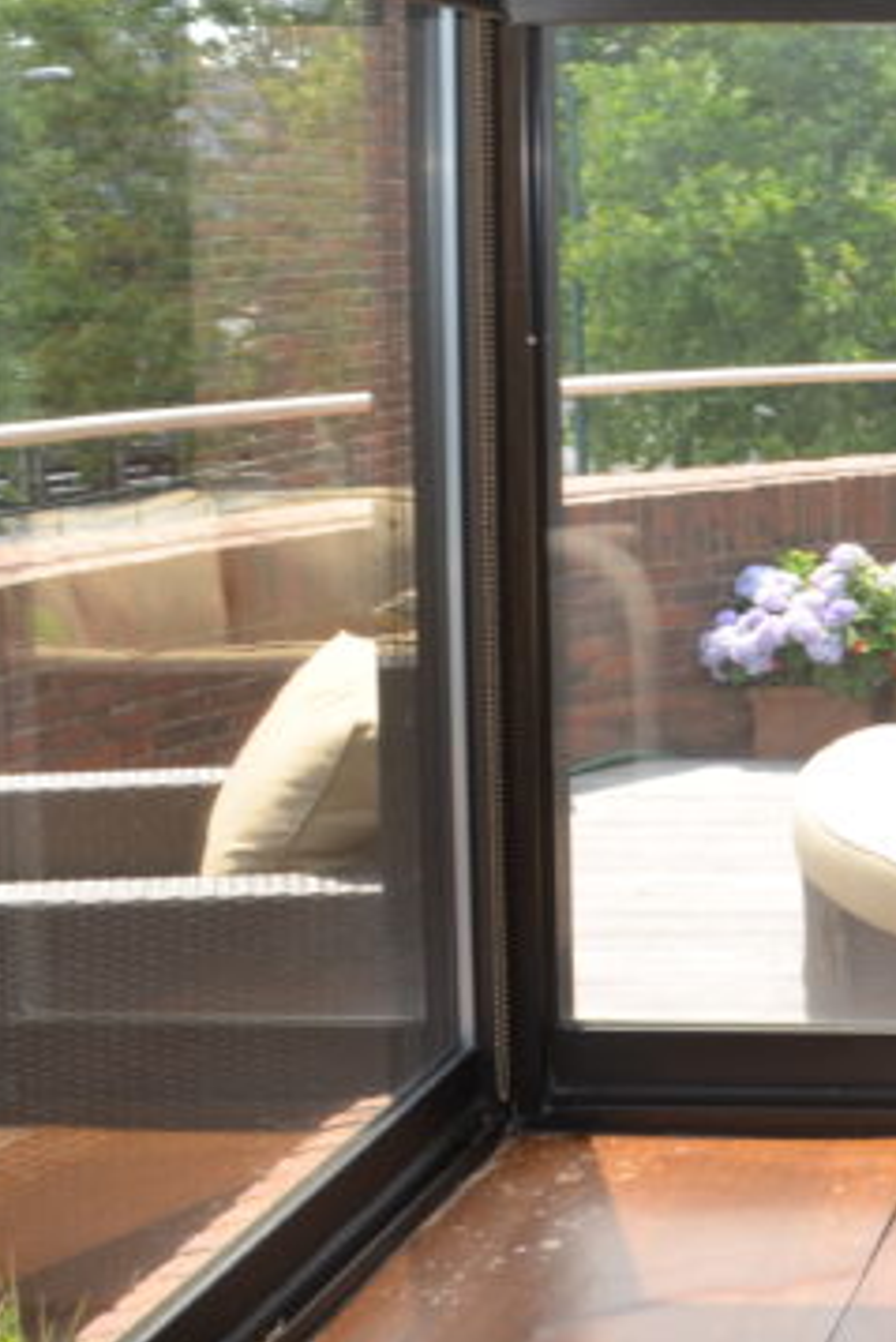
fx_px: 2872
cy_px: 367
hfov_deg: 16.1
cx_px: 1395
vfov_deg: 26.0
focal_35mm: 77
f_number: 9
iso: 100
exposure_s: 1/20
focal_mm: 18
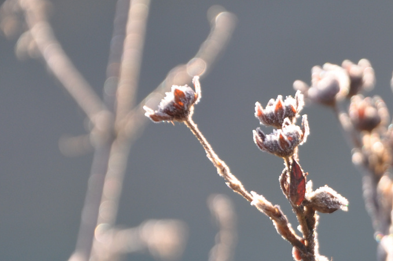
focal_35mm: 377
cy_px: 286
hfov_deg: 5.5
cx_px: 434
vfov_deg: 3.6
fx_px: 4113
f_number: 5.6
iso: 200
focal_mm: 105
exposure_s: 1/125
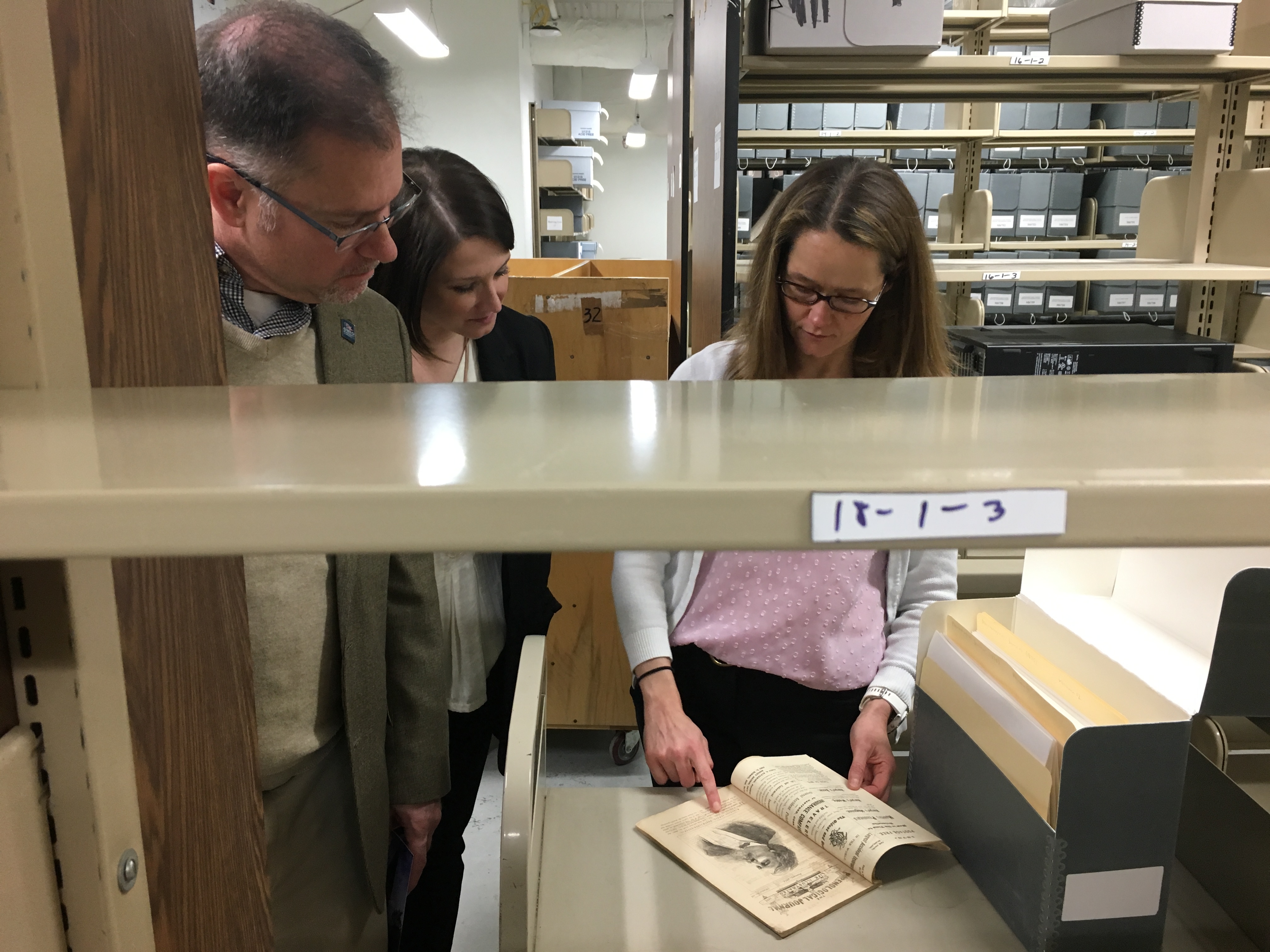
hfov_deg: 61.7
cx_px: 635
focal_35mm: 29
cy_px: 476
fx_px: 1064
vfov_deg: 48.2
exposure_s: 1/30
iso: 100
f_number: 2.2
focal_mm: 4.15
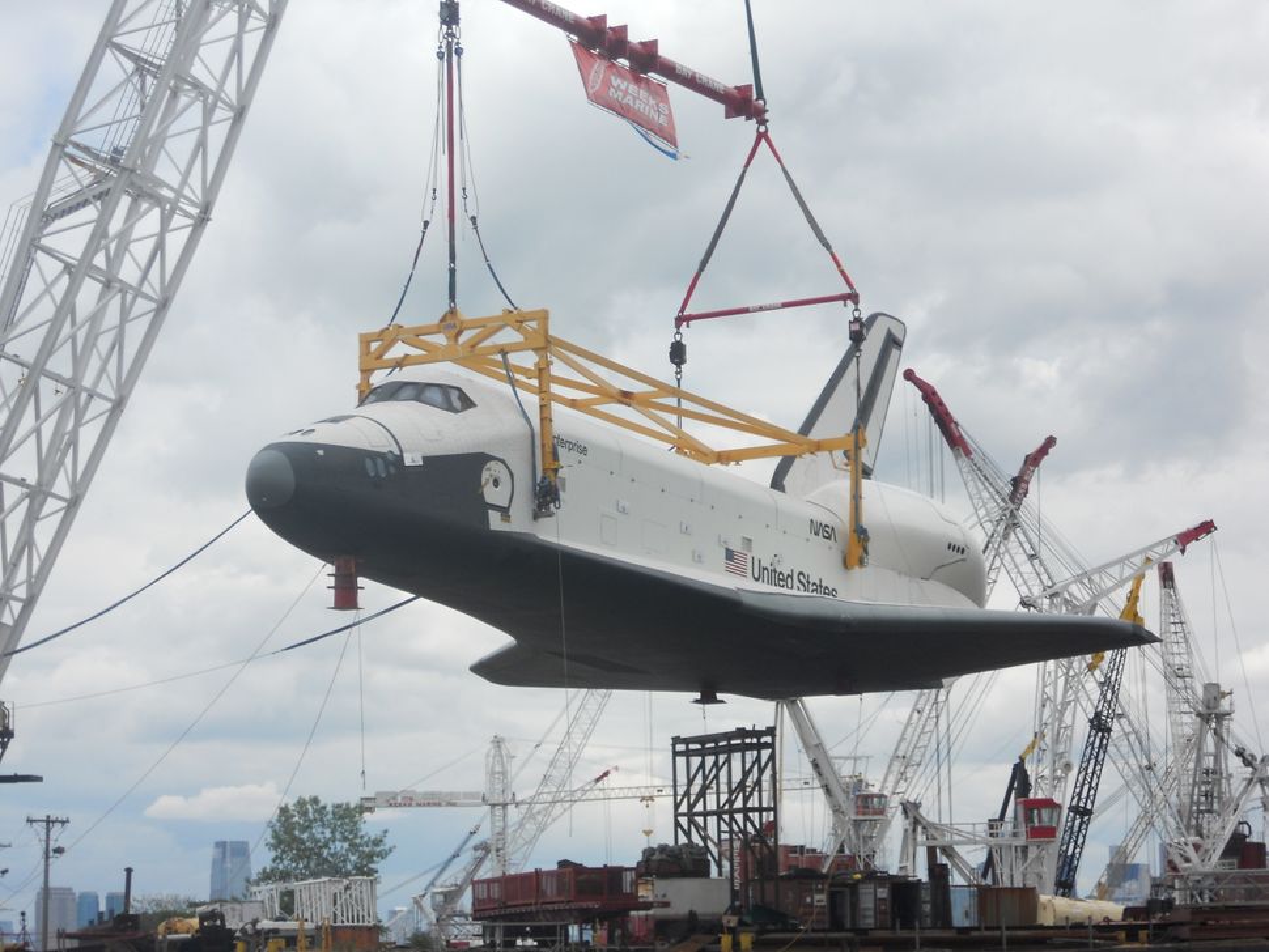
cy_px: 476
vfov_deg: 16.1
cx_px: 634
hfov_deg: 21.3
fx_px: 3373
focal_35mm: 92
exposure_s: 1/500
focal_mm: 16.5
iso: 80
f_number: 5.4
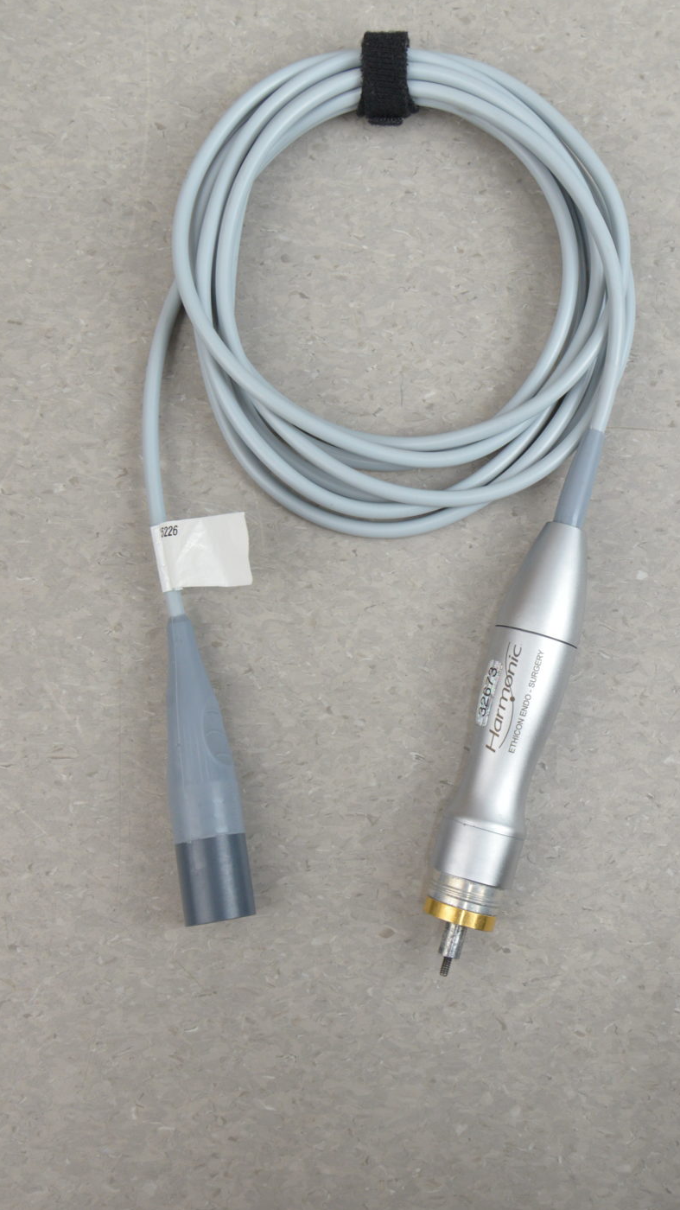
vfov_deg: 44.6
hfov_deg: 25.9
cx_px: 413
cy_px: 571
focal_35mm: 46
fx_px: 1475
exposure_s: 1/125
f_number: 7.1
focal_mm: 40
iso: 1600
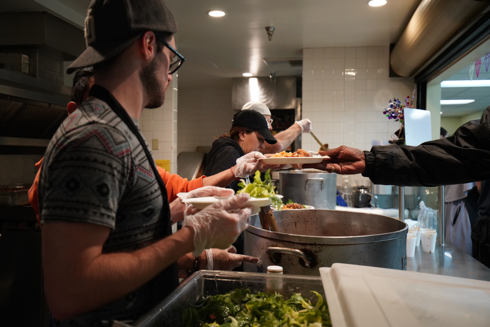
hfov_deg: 55.8
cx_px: 245
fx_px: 463
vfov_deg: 38.9
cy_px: 164
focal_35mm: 34
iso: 3200
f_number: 4
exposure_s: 1/100
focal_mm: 34
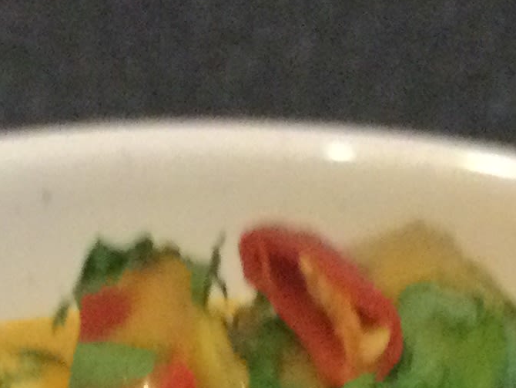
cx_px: 221
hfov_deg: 13.1
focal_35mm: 151
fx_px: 2252
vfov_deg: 9.0
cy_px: 903
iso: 400
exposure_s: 1/17
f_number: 2.4
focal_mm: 3.3
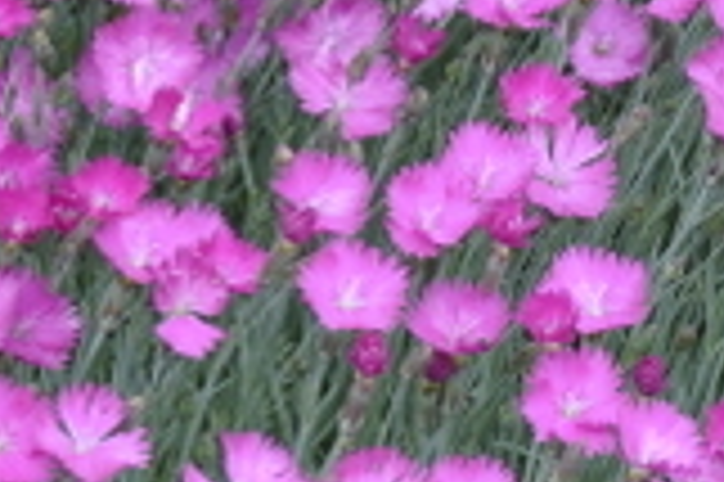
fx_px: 13481
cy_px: 401
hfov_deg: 3.1
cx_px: 679
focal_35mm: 671
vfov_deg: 2.0
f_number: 6.3
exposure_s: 1/160
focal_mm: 90
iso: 200
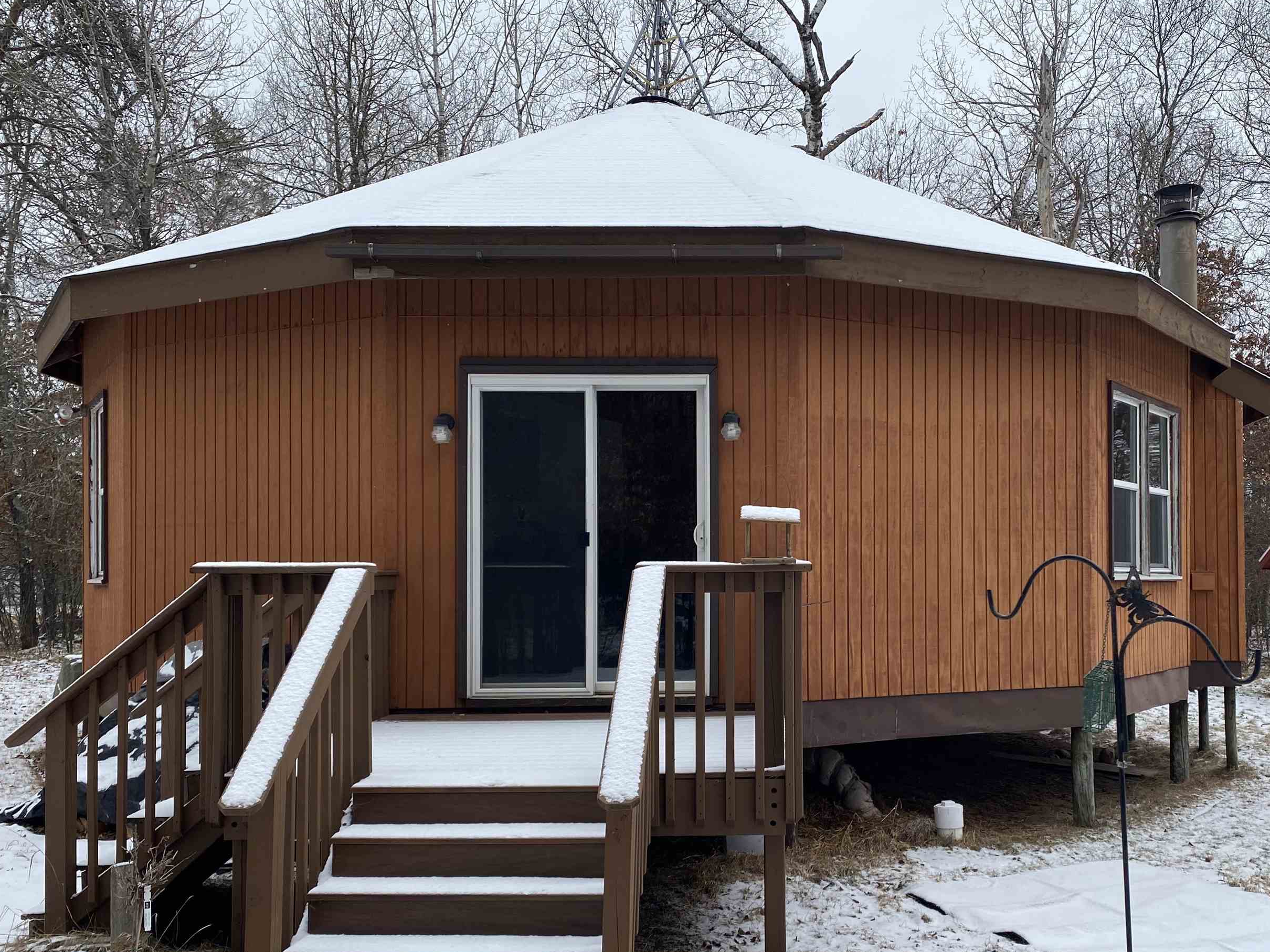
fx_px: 1211
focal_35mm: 33
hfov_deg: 55.0
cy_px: 548
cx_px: 760
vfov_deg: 42.8
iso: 32
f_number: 1.8
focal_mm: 4.25
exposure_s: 1/613
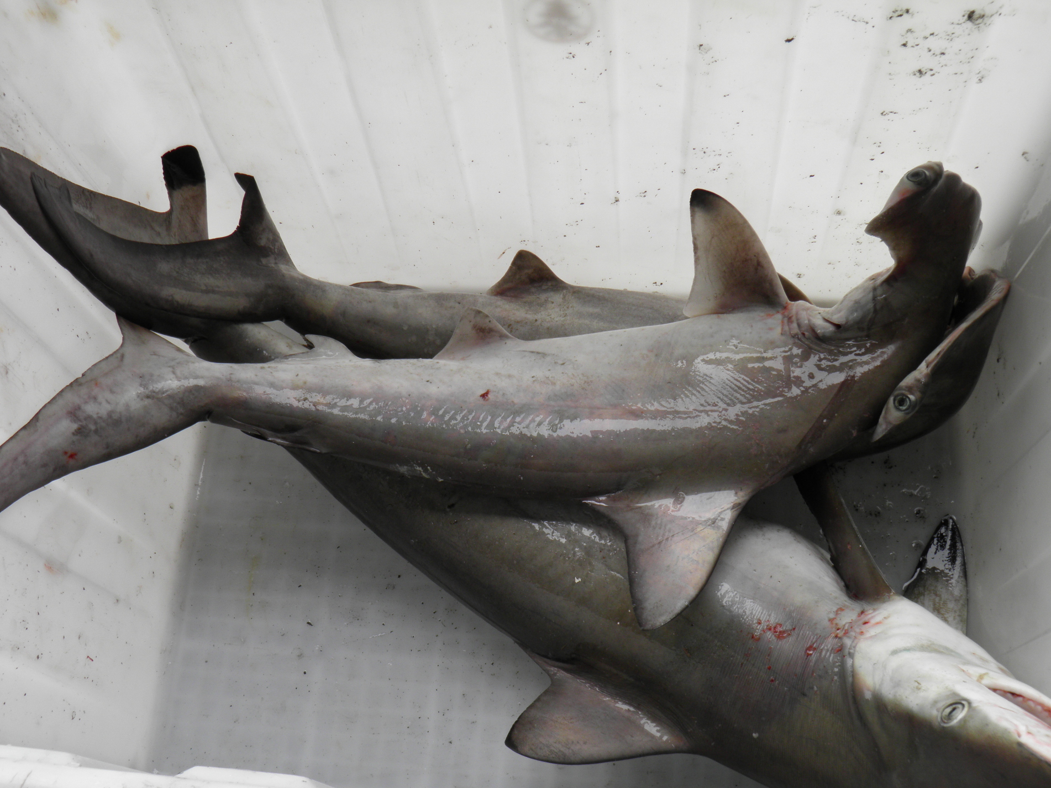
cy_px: 397
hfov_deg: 44.8
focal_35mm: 42
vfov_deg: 34.3
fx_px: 1275
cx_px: 494
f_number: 5.7
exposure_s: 1/60
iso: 50
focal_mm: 7.1
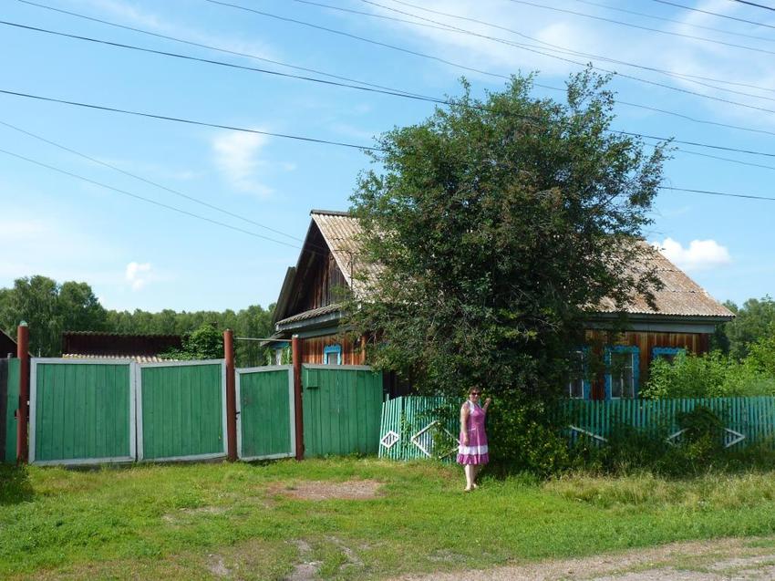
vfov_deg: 38.6
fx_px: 828
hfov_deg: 50.2
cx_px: 388
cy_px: 290
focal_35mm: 37
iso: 80
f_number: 5
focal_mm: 6.6
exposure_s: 1/250
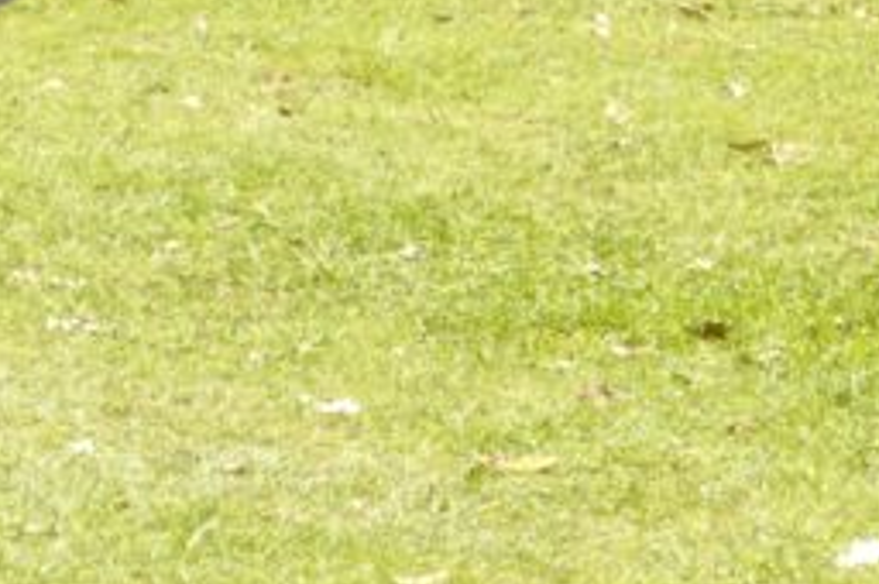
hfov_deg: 9.0
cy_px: -412
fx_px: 5560
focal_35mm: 228
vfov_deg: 5.9
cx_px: 371
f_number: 11
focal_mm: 38
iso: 400
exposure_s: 1/200
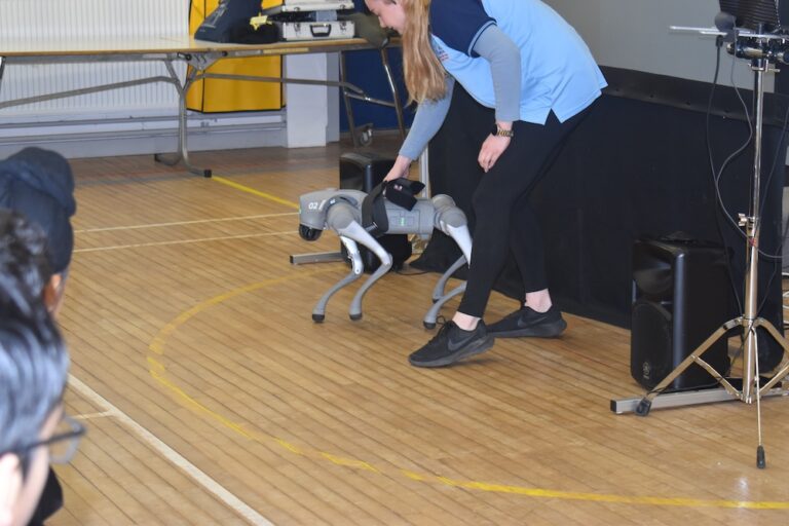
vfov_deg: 16.6
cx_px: 394
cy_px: 263
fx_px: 1808
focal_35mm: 82
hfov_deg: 24.6
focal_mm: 55
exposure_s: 1/60
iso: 800
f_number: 5.6
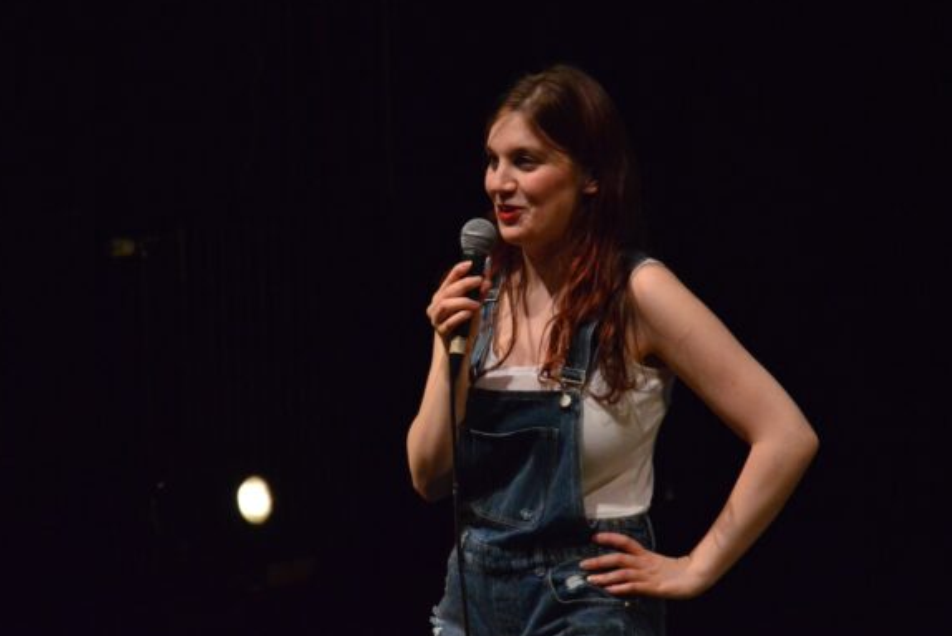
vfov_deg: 8.3
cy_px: 321
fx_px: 4352
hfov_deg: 12.5
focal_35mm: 165
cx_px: 486
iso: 6400
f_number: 5.6
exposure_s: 1/200
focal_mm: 105
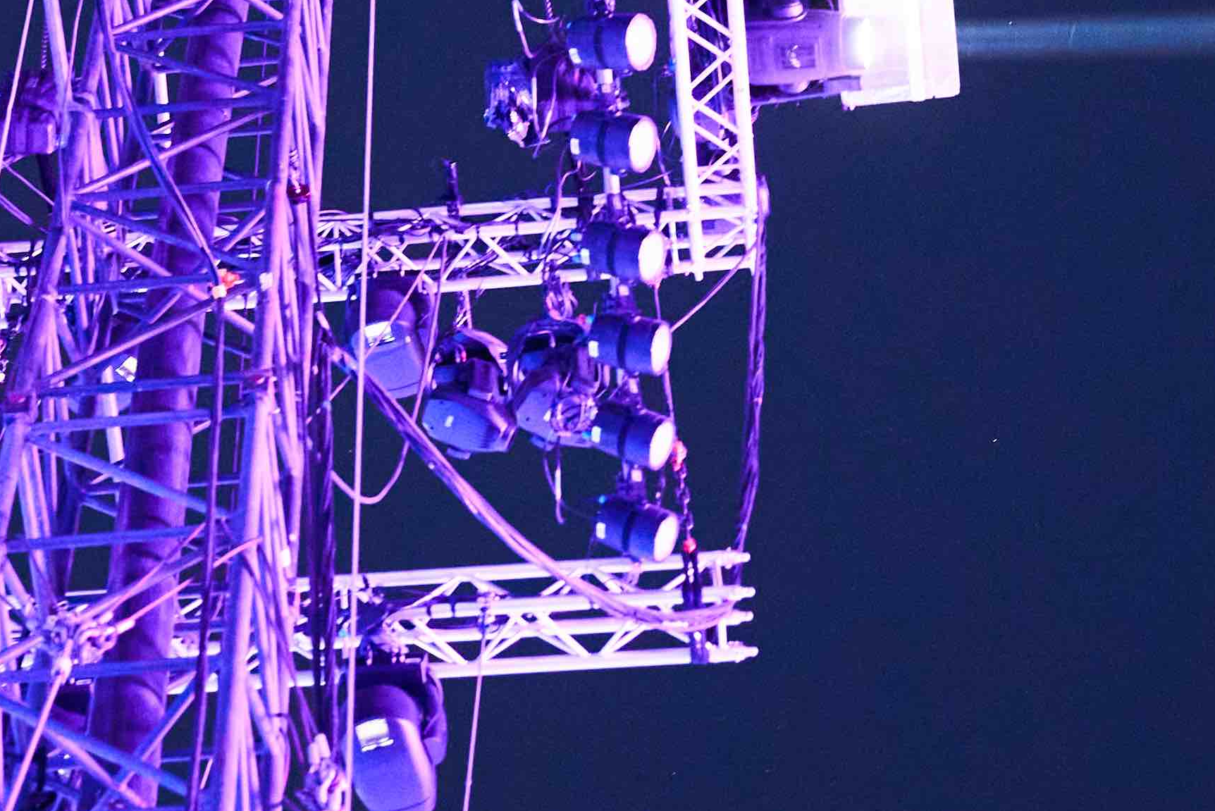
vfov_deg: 11.0
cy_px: -19
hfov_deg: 16.6
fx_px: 4153
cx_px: 419
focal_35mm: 123
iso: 5000
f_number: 3.2
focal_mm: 50
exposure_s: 1/13
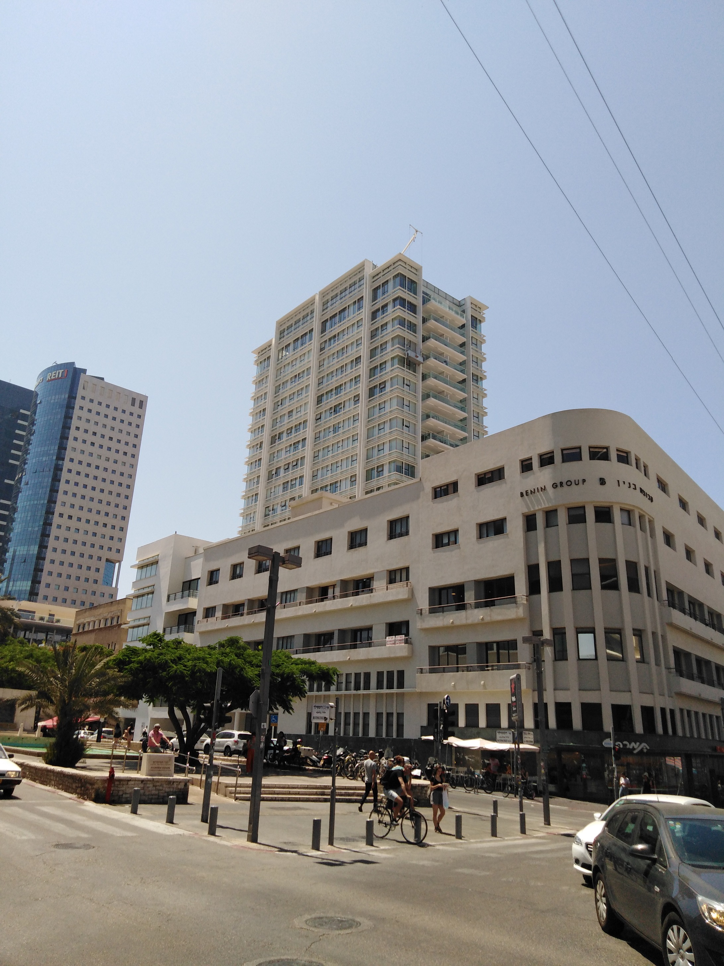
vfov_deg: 67.3
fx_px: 725
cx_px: 362
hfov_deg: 53.1
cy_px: 483
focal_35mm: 26
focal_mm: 3.46
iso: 101
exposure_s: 1/1234
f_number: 2.2
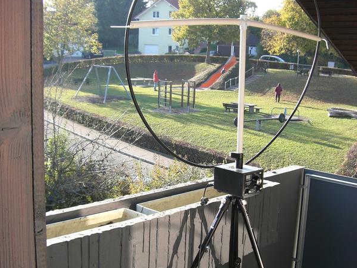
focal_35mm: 51
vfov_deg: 28.5
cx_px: 178
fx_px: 526
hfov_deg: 37.5
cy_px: 165
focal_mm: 6.2
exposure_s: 1/200
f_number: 2.7
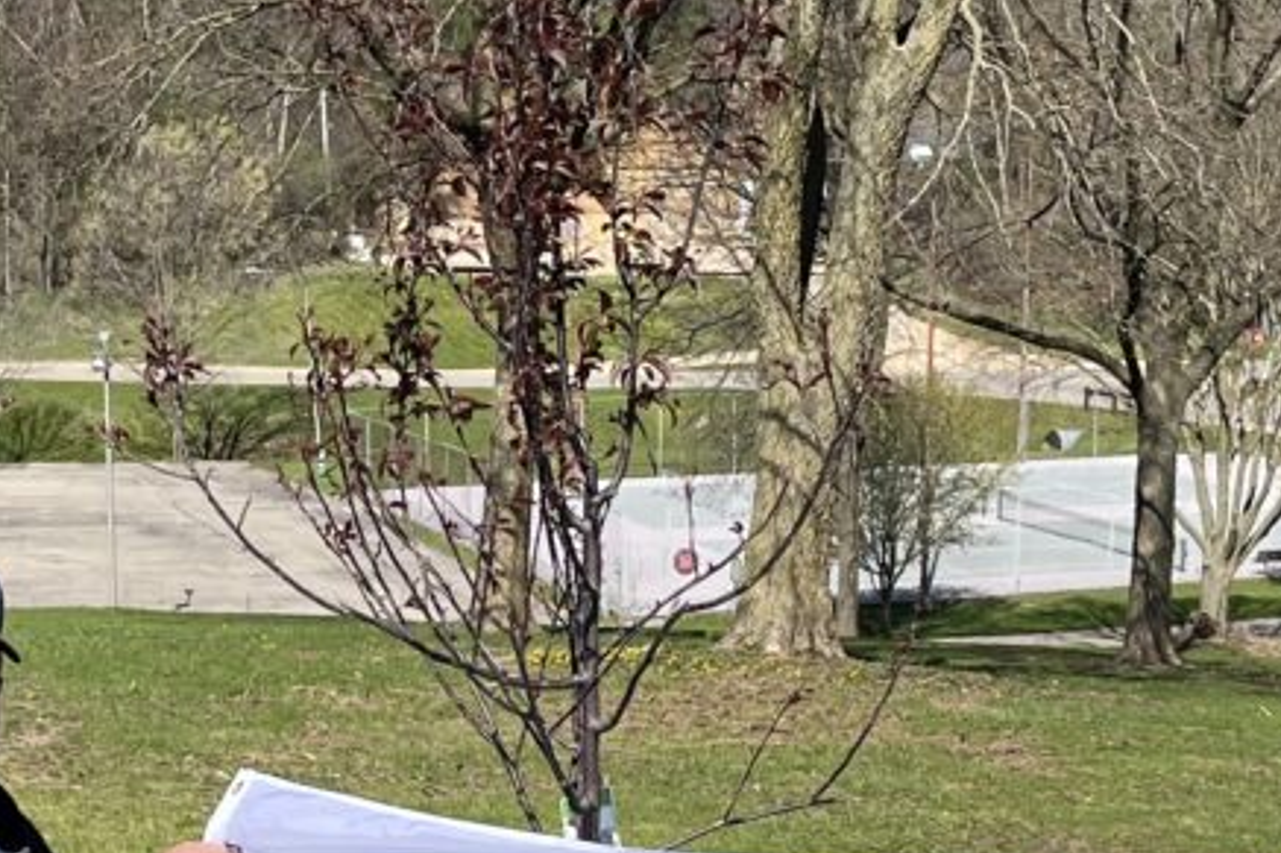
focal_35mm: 95
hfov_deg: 21.4
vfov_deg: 14.0
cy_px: 979
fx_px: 3379
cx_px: 504
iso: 50
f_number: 1.6
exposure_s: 1/3745
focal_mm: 5.1
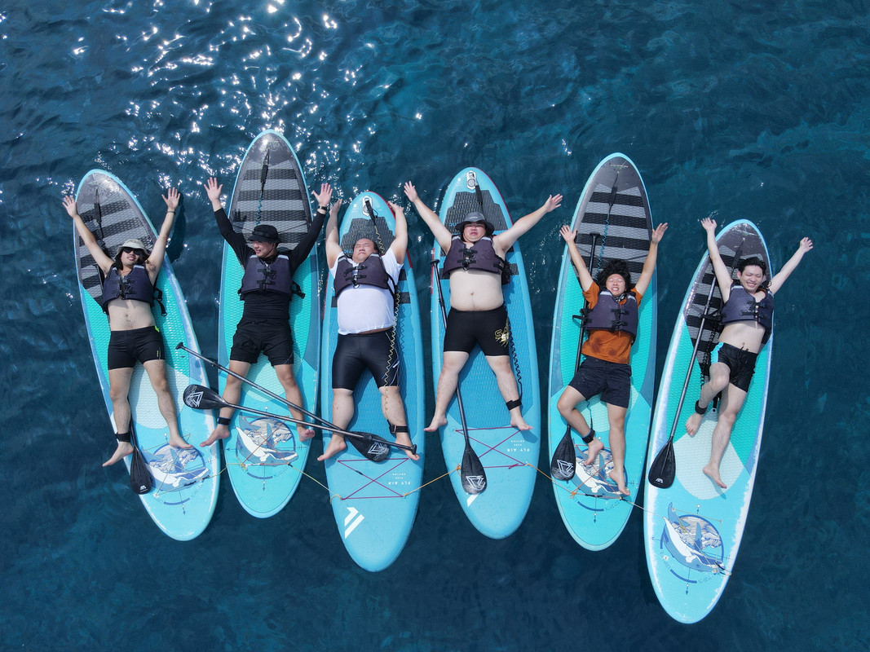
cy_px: 326
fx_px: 603
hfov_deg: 71.6
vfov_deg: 56.8
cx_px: 435
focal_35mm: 24
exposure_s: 1/1250
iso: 100
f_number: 2.8
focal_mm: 4.5
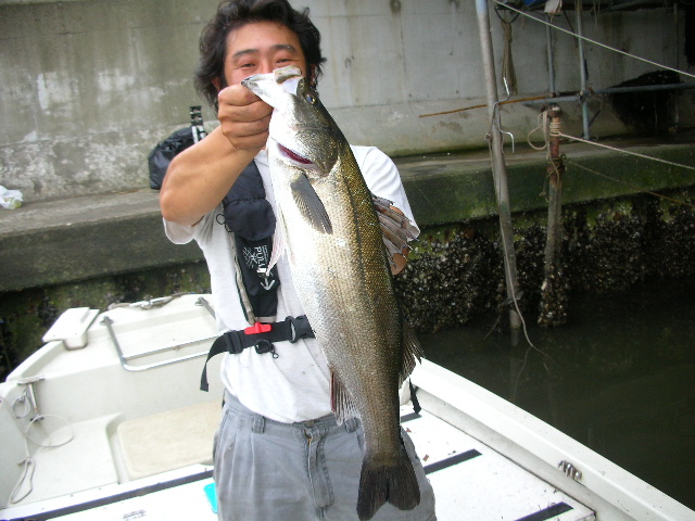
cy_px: 260
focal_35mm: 35
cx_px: 348
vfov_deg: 40.7
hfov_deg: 52.6
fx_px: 703
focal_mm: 5.8
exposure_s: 1/109
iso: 50
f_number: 3
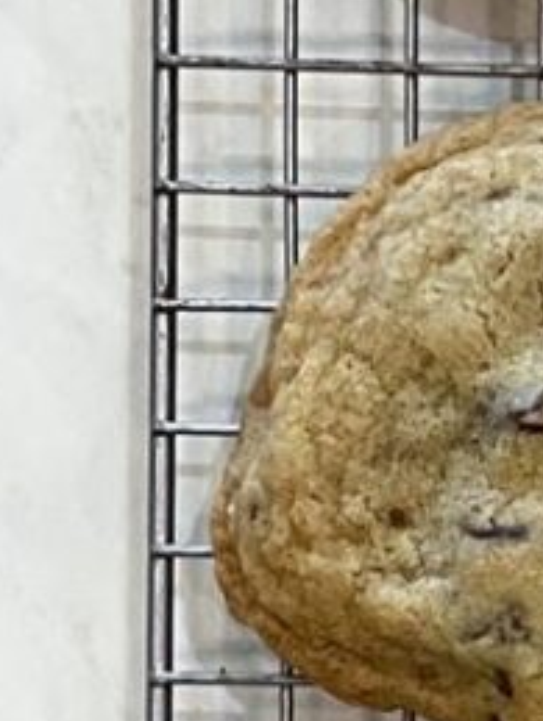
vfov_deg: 4.3
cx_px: 1495
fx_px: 9514
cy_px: 972
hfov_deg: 3.2
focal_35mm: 456
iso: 125
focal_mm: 9
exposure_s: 1/60
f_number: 2.8
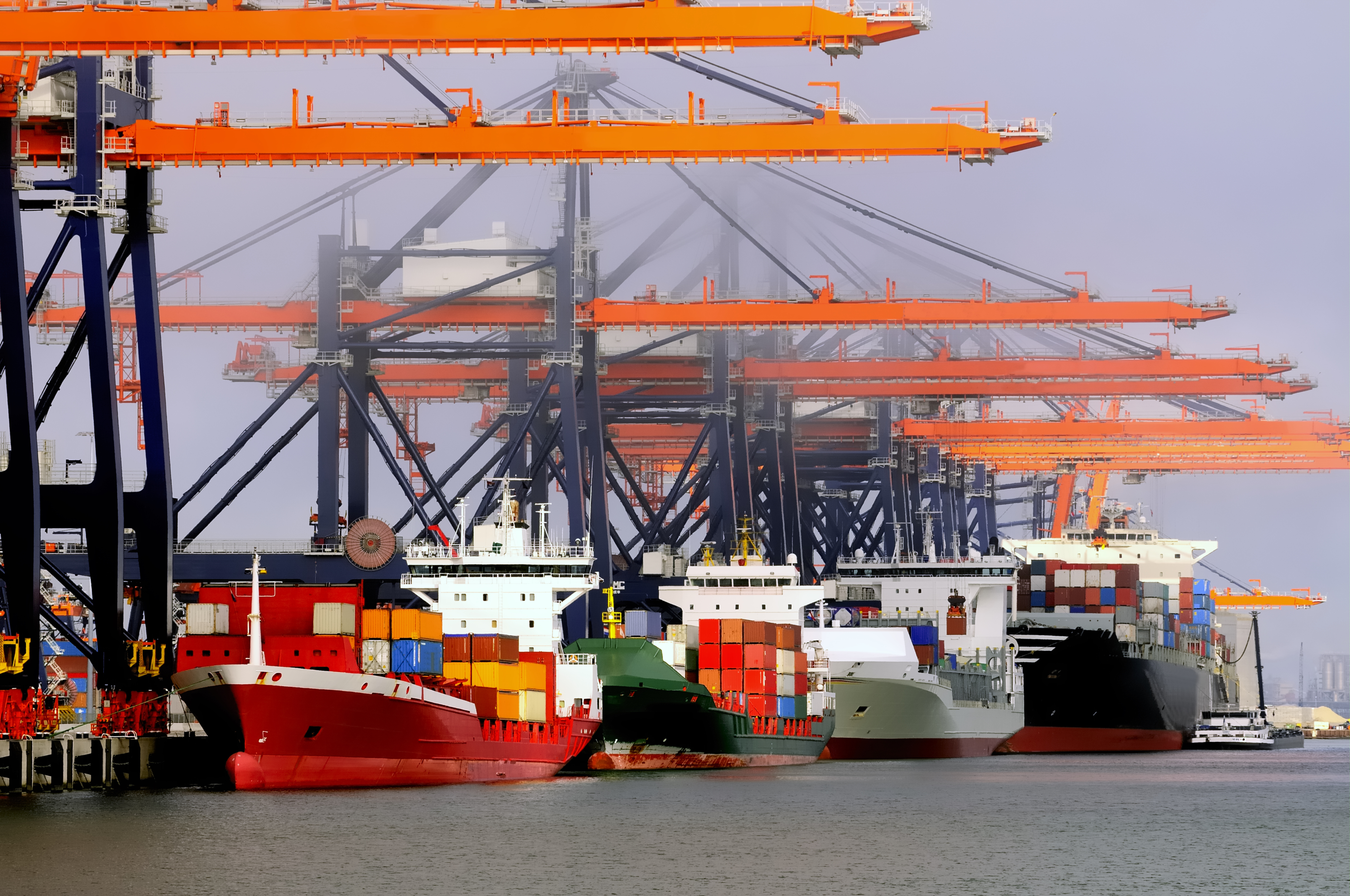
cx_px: 675
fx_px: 7304
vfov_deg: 7.0
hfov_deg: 10.6
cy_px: 448
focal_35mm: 195
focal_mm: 130
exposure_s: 1/640
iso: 200
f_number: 8
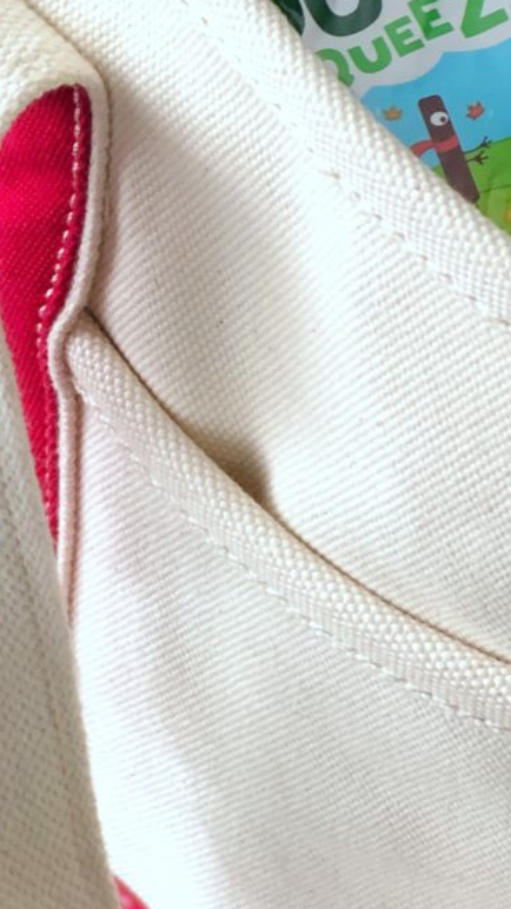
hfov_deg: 7.9
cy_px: -173
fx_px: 3638
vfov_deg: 13.8
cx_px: 655
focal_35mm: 151
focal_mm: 6.6
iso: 80
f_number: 2.8
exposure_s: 1/30
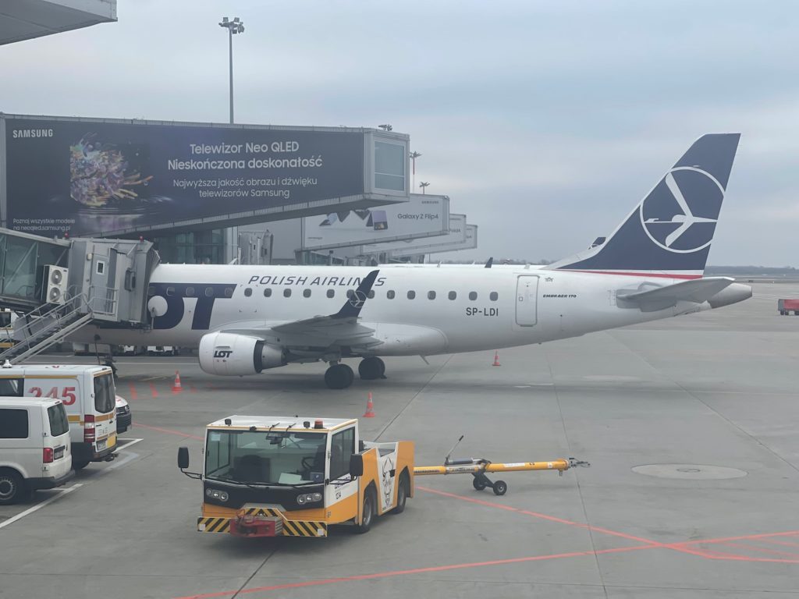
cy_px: 300
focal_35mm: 64
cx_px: 400
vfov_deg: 22.9
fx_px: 1477
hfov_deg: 30.3
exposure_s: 1/310
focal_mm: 7.5
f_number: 2.2
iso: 20
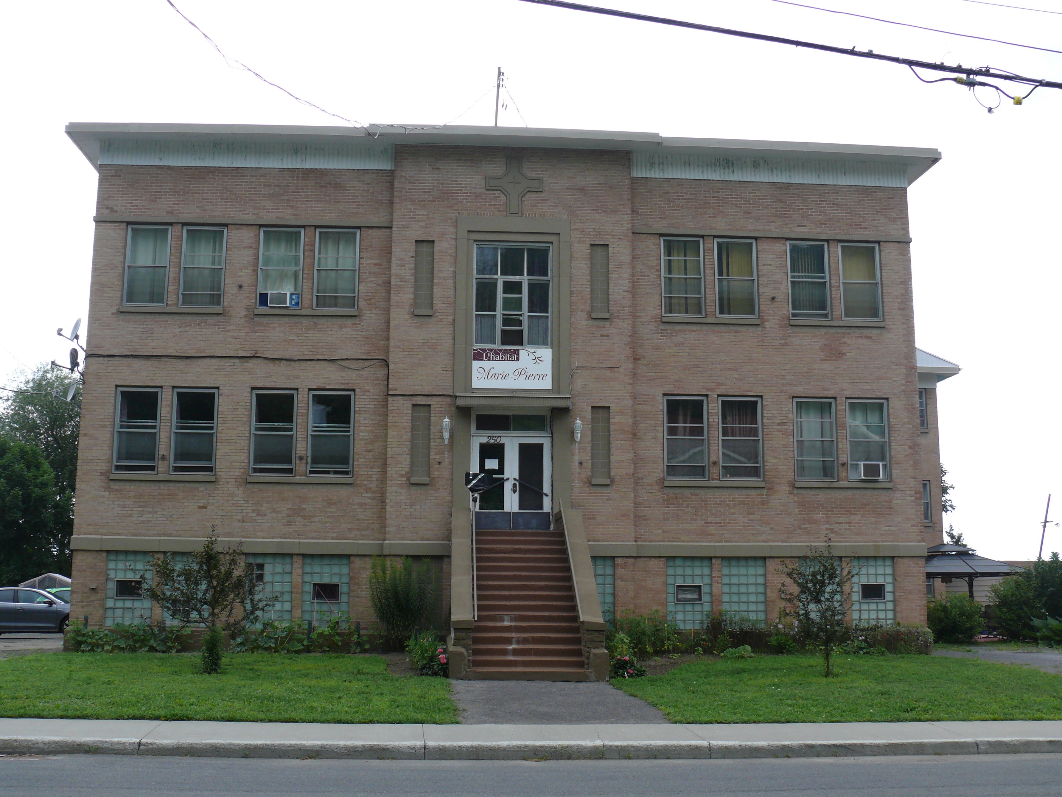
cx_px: 531
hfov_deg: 49.0
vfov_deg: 37.7
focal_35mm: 38
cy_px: 398
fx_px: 1166
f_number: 4
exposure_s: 1/160
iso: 100
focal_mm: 8
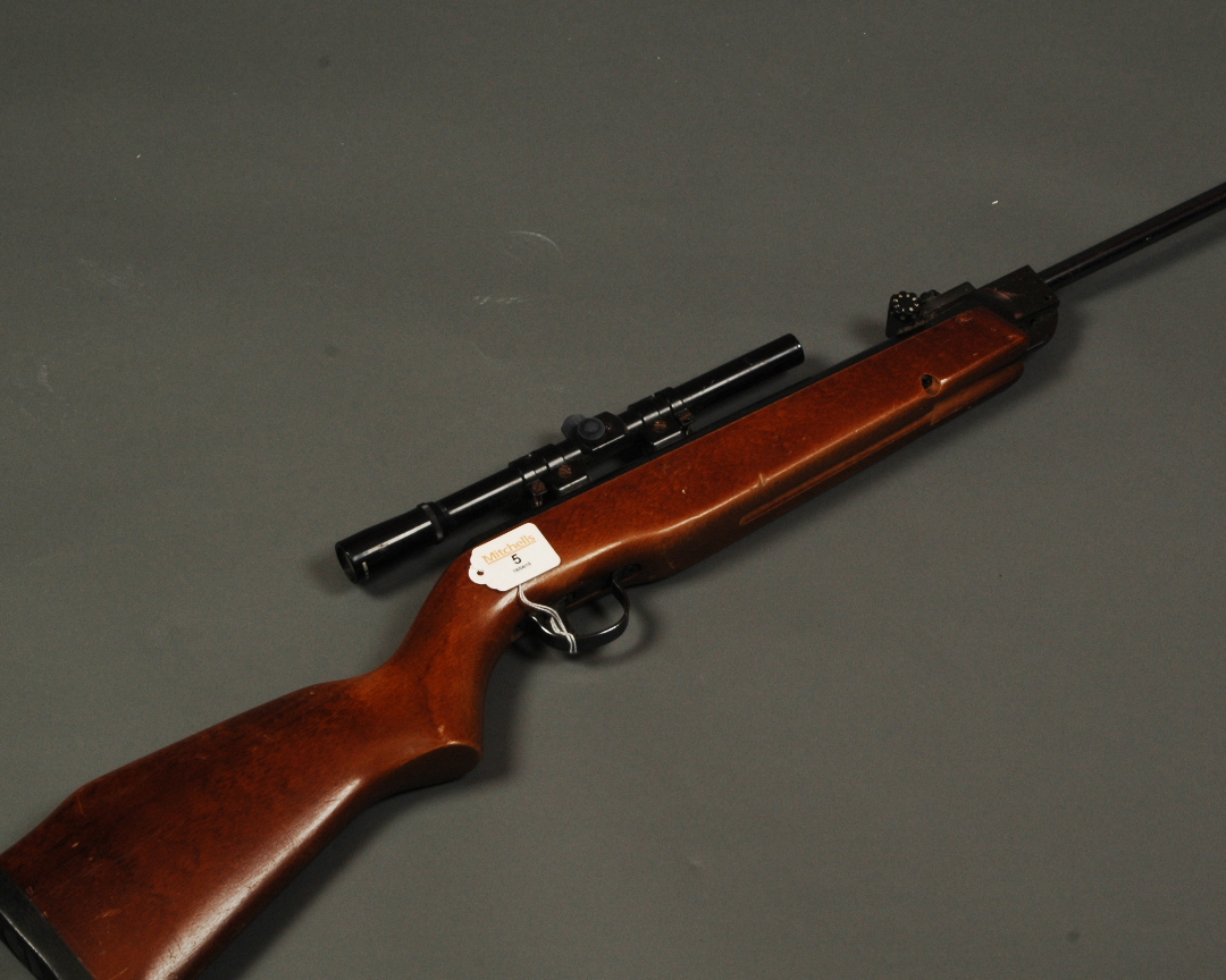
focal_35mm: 94
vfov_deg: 16.4
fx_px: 3411
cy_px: 535
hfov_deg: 20.4
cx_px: 685
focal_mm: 48
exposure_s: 1/125
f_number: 16
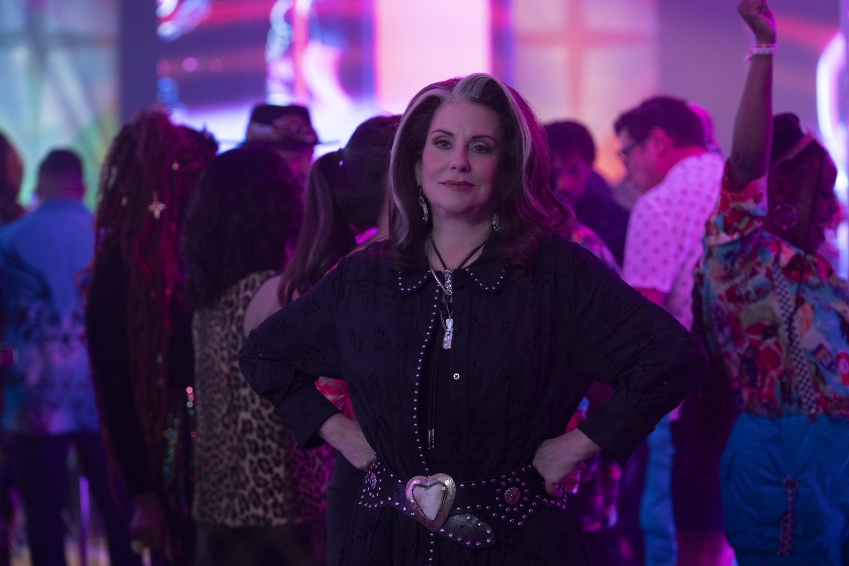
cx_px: 424
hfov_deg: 20.0
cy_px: 283
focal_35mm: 102
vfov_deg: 13.4
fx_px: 2405
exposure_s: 1/320
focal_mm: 102
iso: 3200
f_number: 3.5
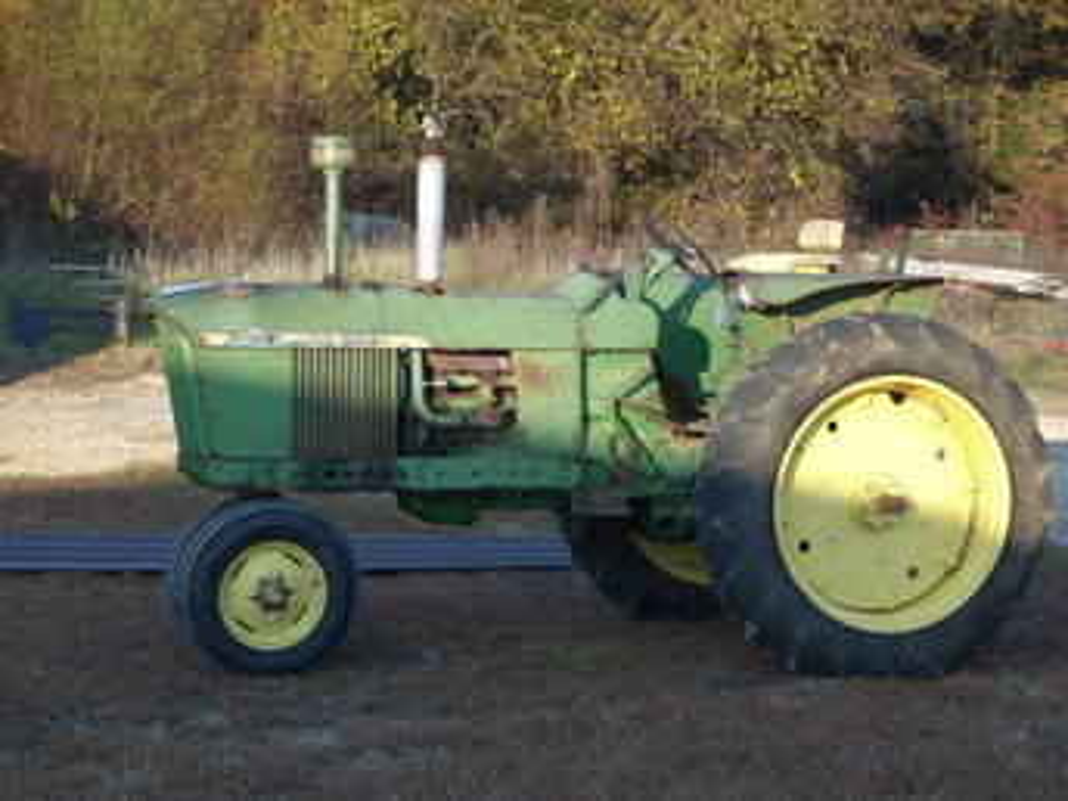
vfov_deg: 15.9
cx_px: 534
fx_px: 2869
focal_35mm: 93
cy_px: 400
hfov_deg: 21.1
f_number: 4.7
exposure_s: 1/162
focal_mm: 15.3
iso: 64
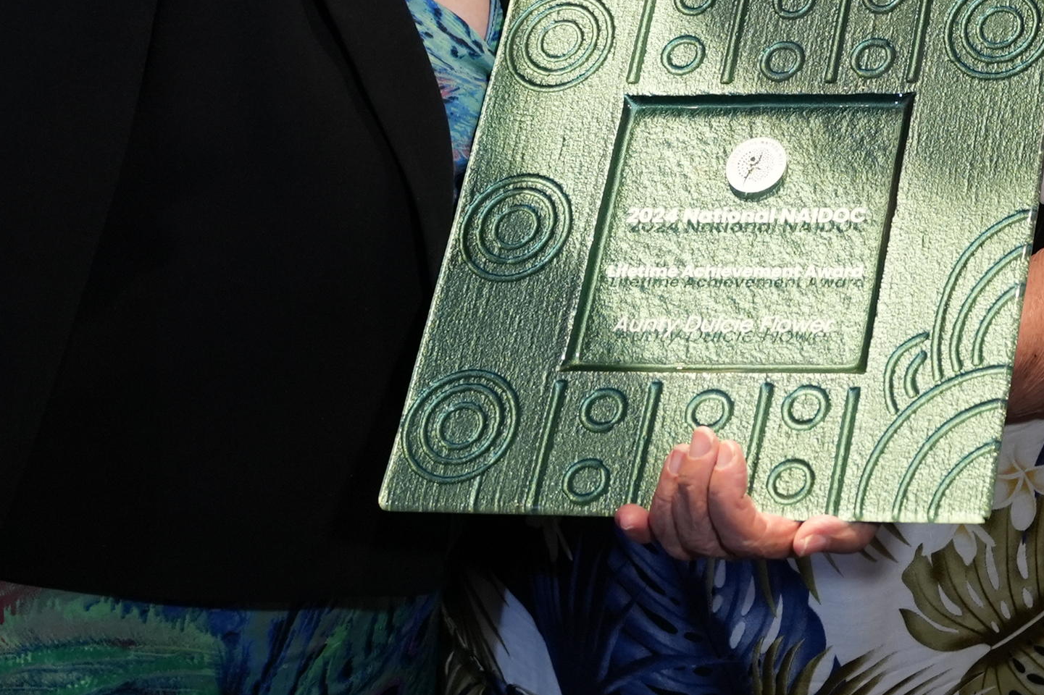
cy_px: -156
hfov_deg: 16.5
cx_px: 1307
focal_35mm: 118
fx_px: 3421
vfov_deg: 11.4
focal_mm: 34
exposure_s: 1/80
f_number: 3.2
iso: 1250
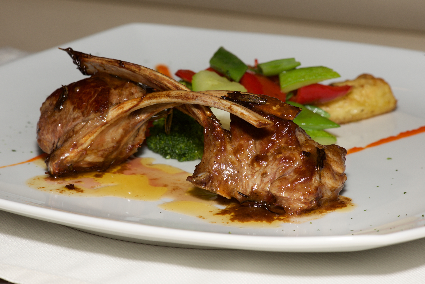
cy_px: 142
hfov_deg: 19.5
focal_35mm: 105
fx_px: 1240
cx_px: 212
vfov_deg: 13.1
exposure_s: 1/100
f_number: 14
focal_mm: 105
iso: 100
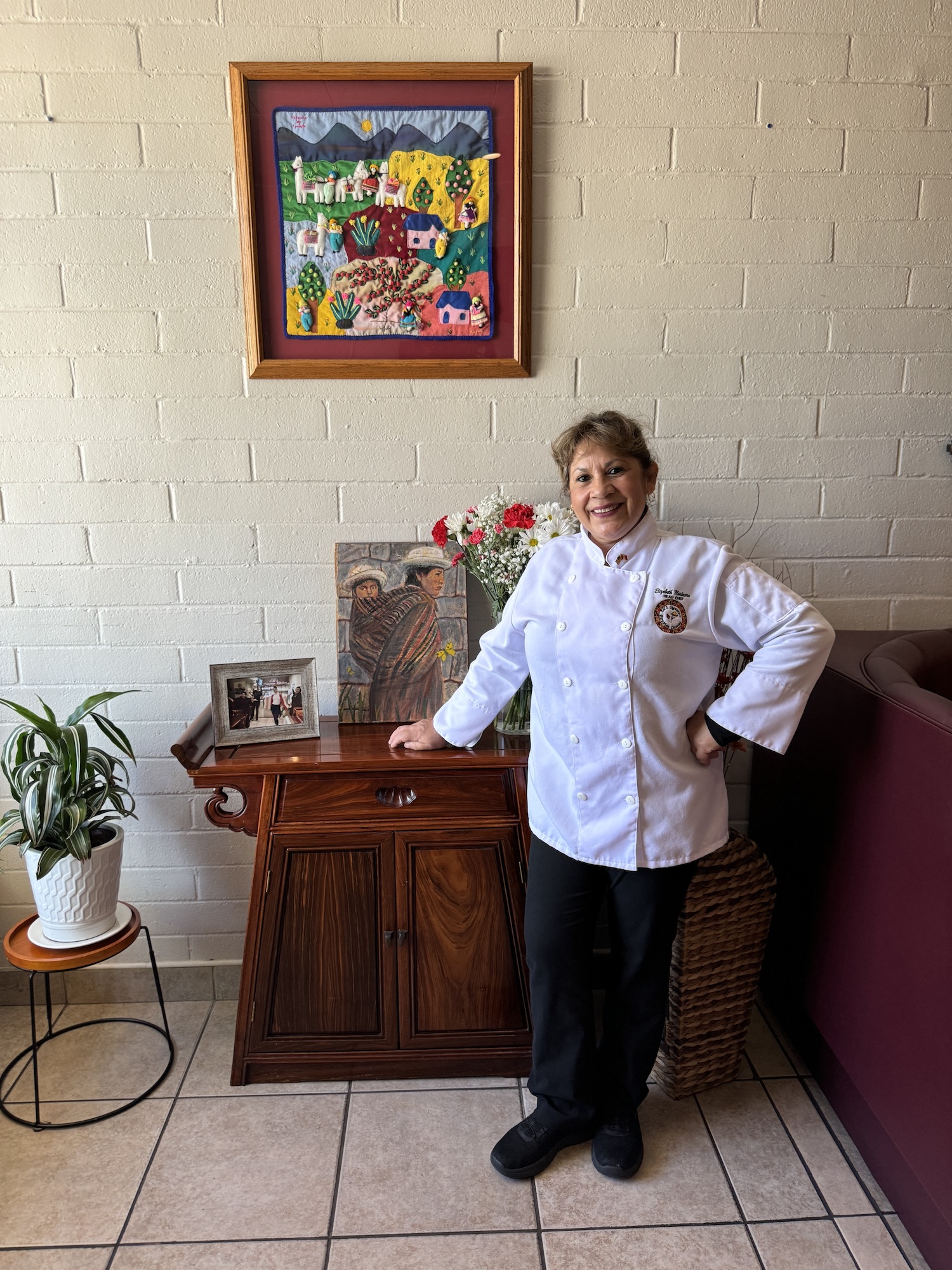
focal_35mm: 24
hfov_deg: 56.8
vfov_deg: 71.6
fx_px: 880
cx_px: 476
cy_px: 635
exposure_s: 1/120
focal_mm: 6.76
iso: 200
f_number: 1.78
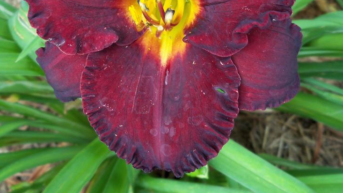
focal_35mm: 52
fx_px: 473
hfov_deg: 39.9
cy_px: 35
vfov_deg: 22.7
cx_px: 170
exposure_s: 1/100
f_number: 3.5
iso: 80
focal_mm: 6.2
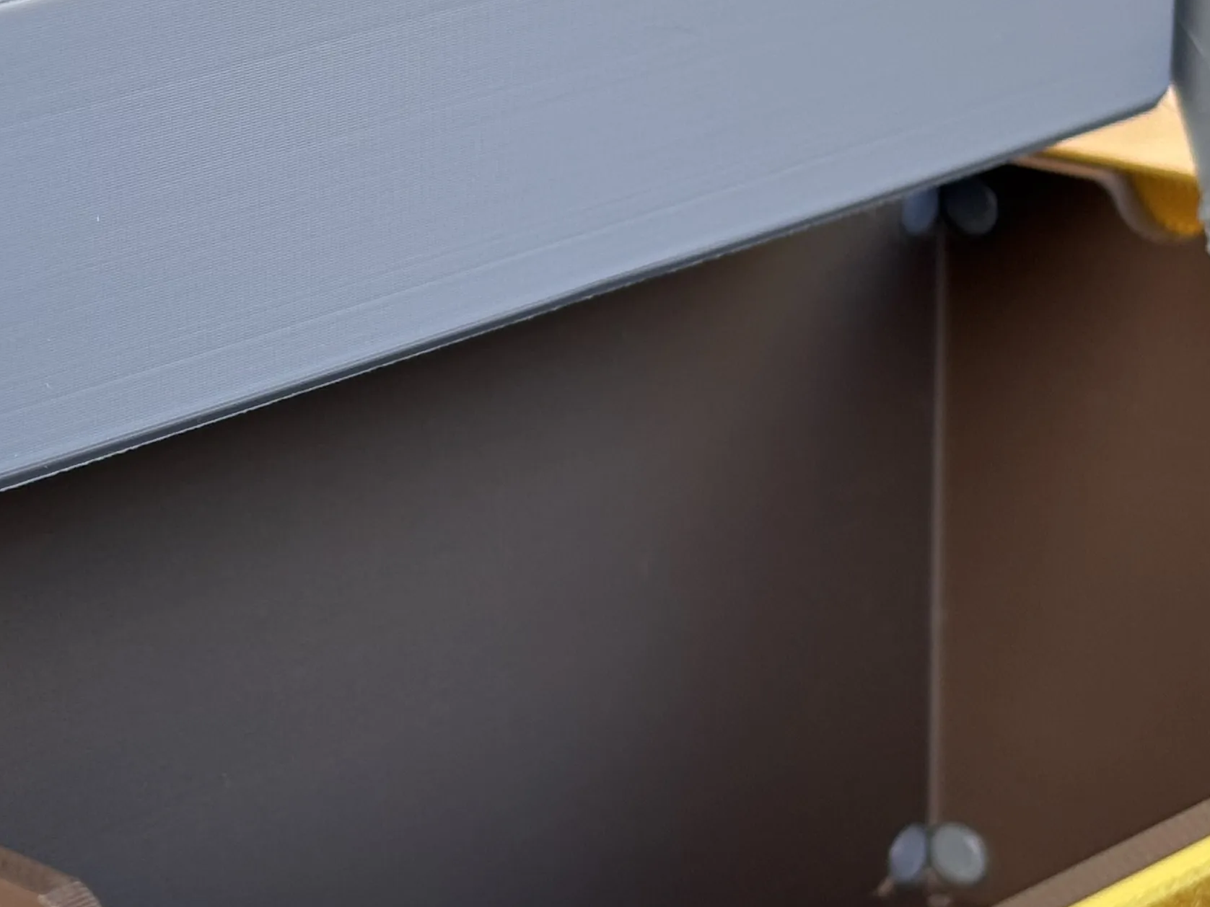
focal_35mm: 125
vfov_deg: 11.8
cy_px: 258
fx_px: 4370
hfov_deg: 15.5
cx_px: 69
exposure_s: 1/102
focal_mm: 5.96
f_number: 1.6
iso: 50
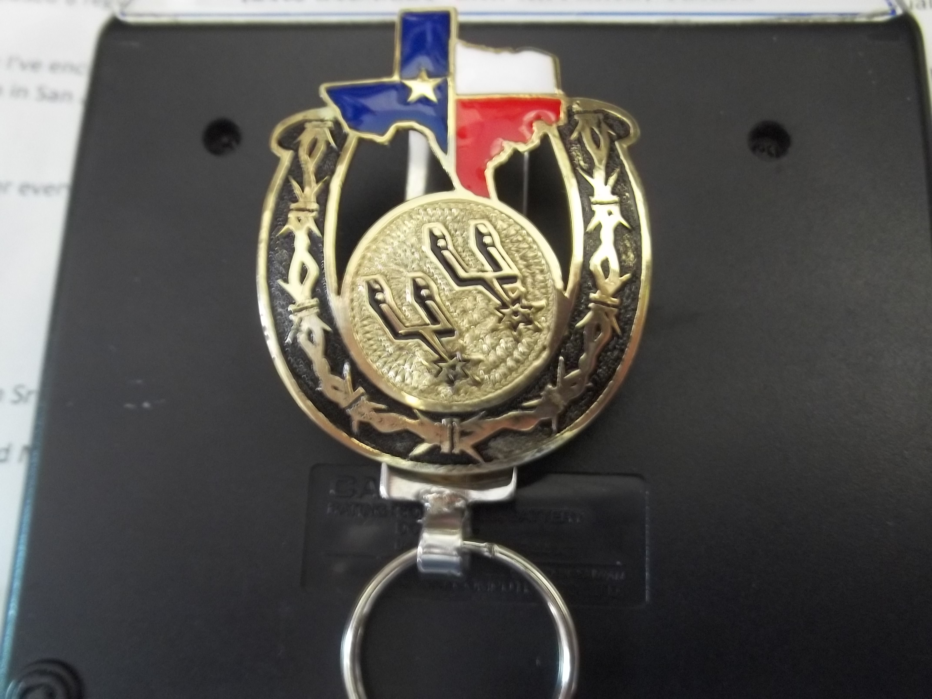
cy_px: 350
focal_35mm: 33
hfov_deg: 55.4
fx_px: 888
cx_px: 466
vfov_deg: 42.9
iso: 229
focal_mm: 5.9
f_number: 3.3
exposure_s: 1/8
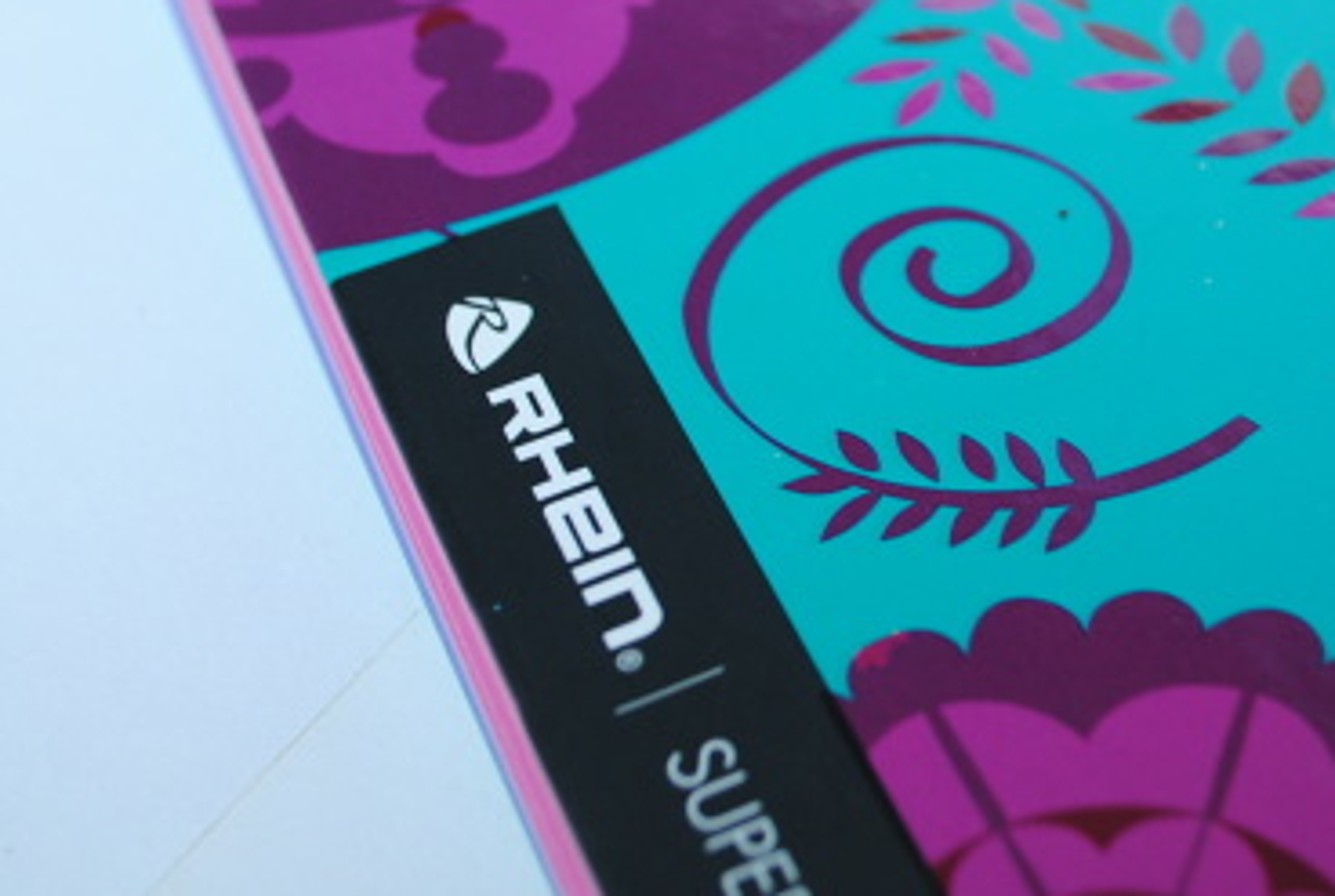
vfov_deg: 19.2
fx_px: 2638
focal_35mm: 71
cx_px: 1012
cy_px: 241
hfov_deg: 28.0
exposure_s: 1/30
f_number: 4.2
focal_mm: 26
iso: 220
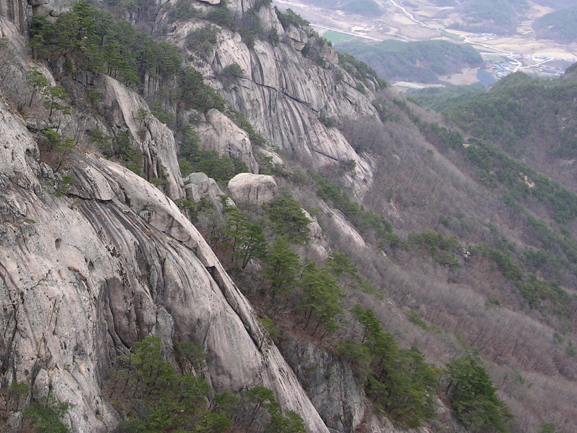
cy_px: 103
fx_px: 1033
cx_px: 75
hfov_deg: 30.1
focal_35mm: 62
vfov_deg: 23.4
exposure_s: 1/43.9
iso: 50
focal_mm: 8.9
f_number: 4.5
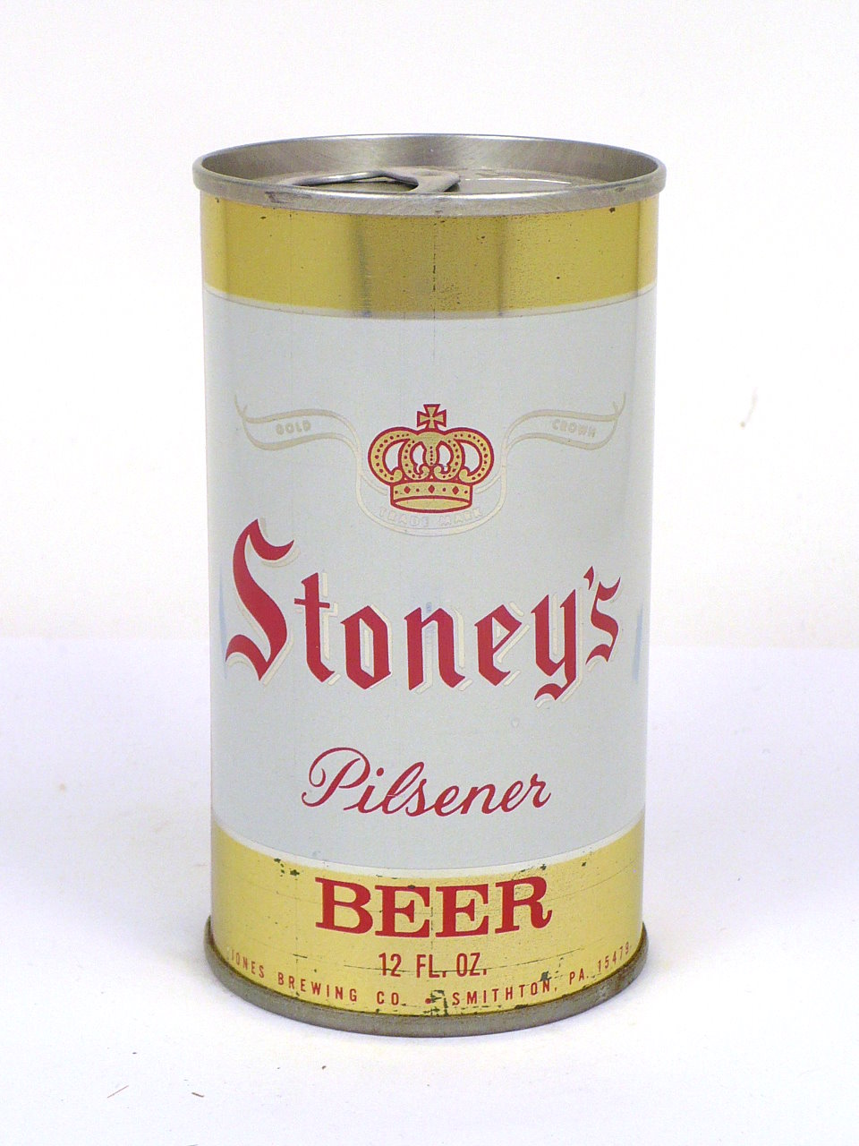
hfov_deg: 16.6
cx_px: 430
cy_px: 573
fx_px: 2945
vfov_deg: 22.0
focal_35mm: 89
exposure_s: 1/320
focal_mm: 9.9
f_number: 3.1
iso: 100
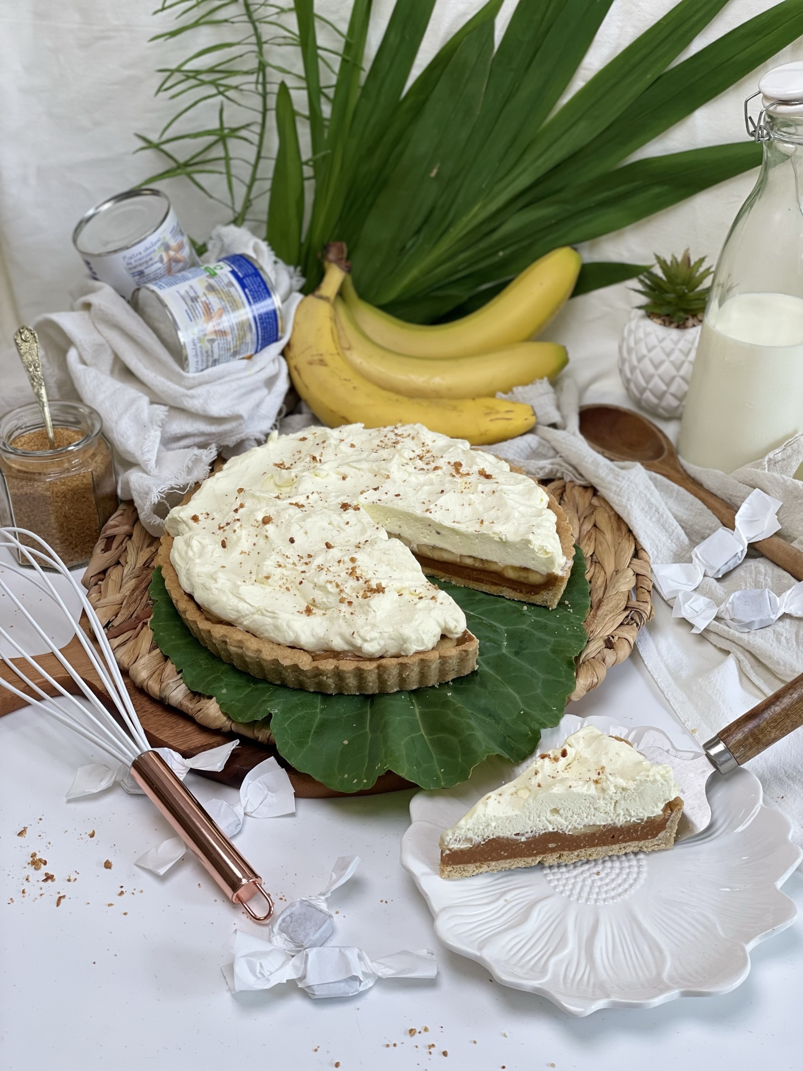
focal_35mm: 52
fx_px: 1608
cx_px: 402
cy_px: 536
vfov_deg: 36.8
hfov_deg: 28.0
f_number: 2
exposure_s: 1/100
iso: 40
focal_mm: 6
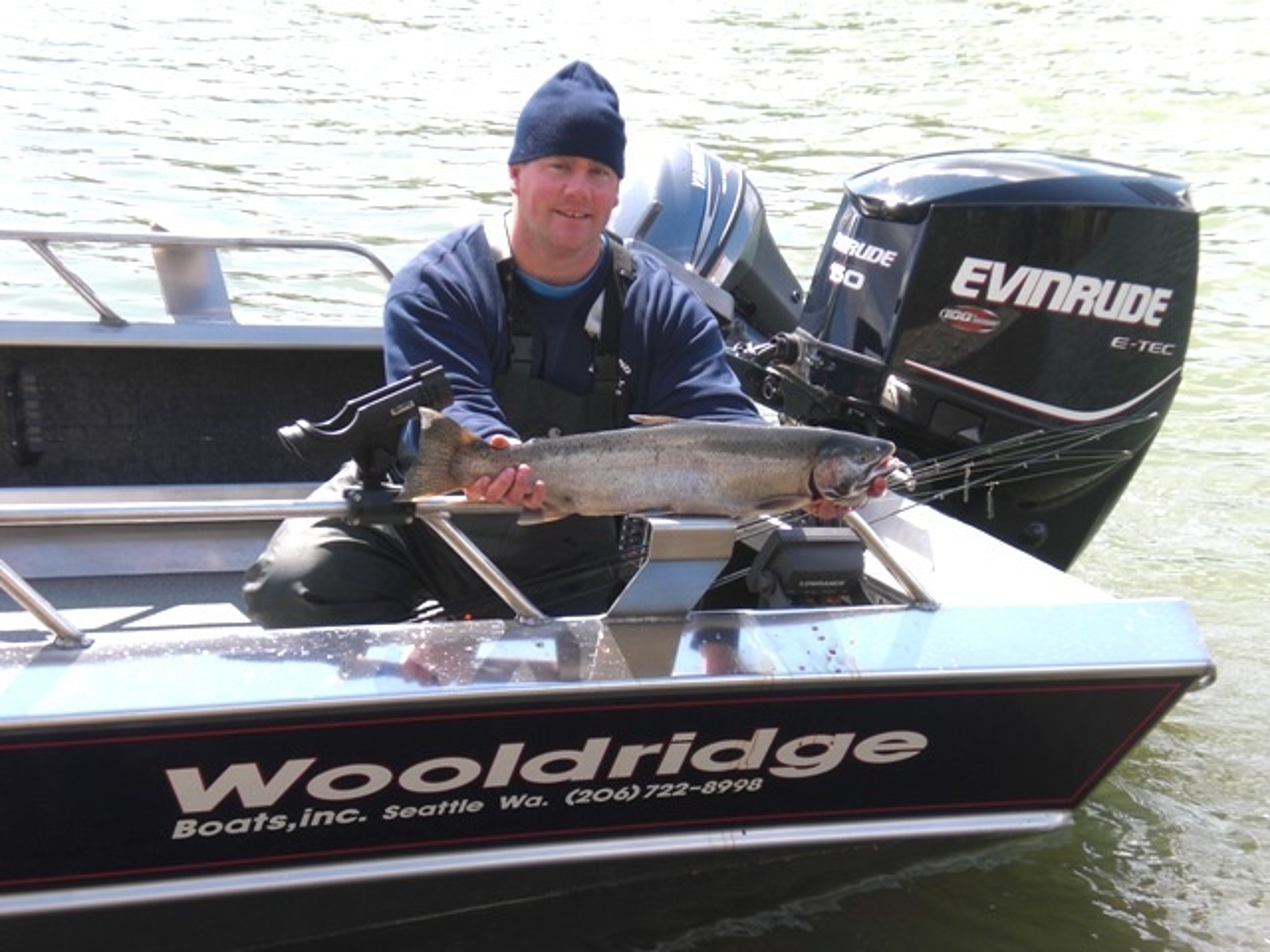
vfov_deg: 17.0
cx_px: 635
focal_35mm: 87
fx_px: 3192
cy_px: 476
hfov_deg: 22.5
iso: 64
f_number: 5
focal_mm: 14.49
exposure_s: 1/160
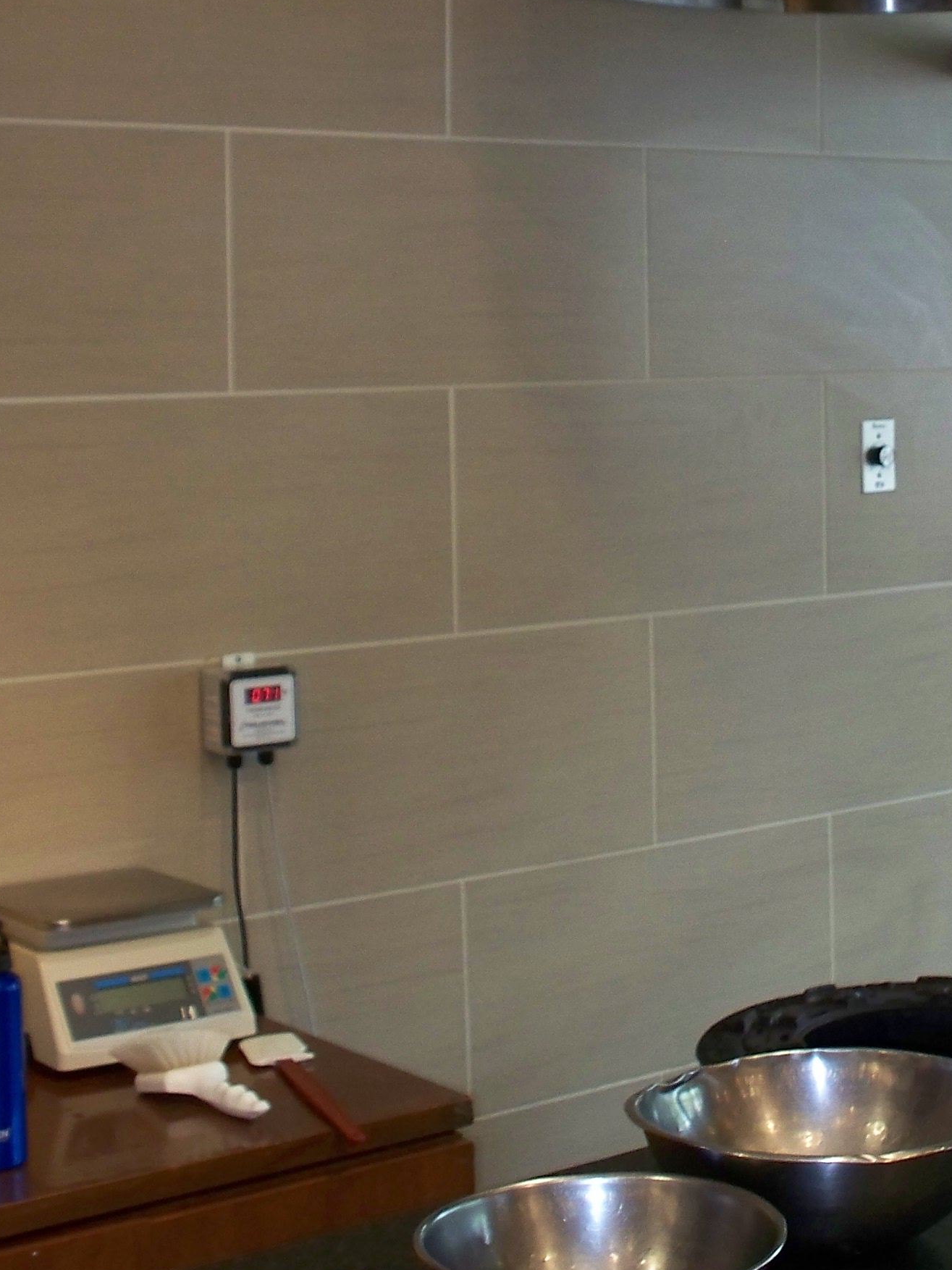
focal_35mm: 67
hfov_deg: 21.5
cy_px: 328
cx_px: 810
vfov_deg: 28.6
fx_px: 2457
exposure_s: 1/60
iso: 200
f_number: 2.8
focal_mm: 7.54
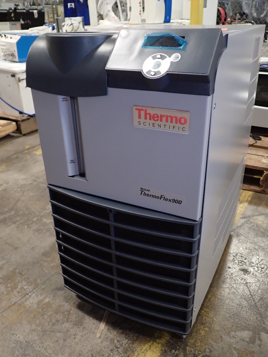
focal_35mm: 30
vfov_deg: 60.0
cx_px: 134
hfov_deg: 46.8
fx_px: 310
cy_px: 178
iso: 500
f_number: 2.3
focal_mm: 5.5
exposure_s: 1/30
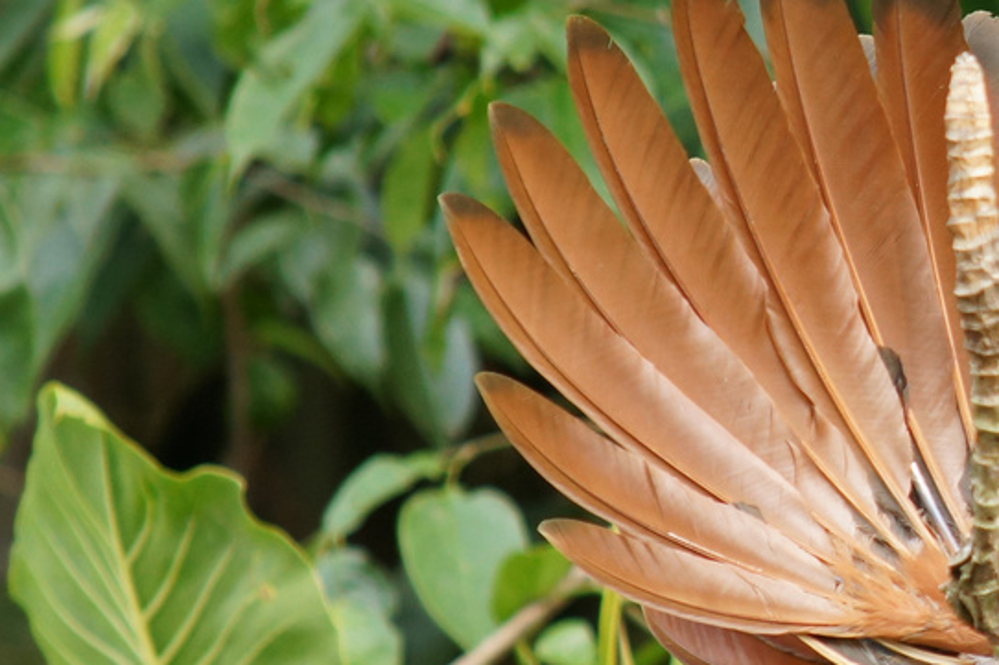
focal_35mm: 897
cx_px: 1263
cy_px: 354
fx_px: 24883
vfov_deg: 1.5
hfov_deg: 2.3
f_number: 4
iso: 400
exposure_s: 1/320
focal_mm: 200
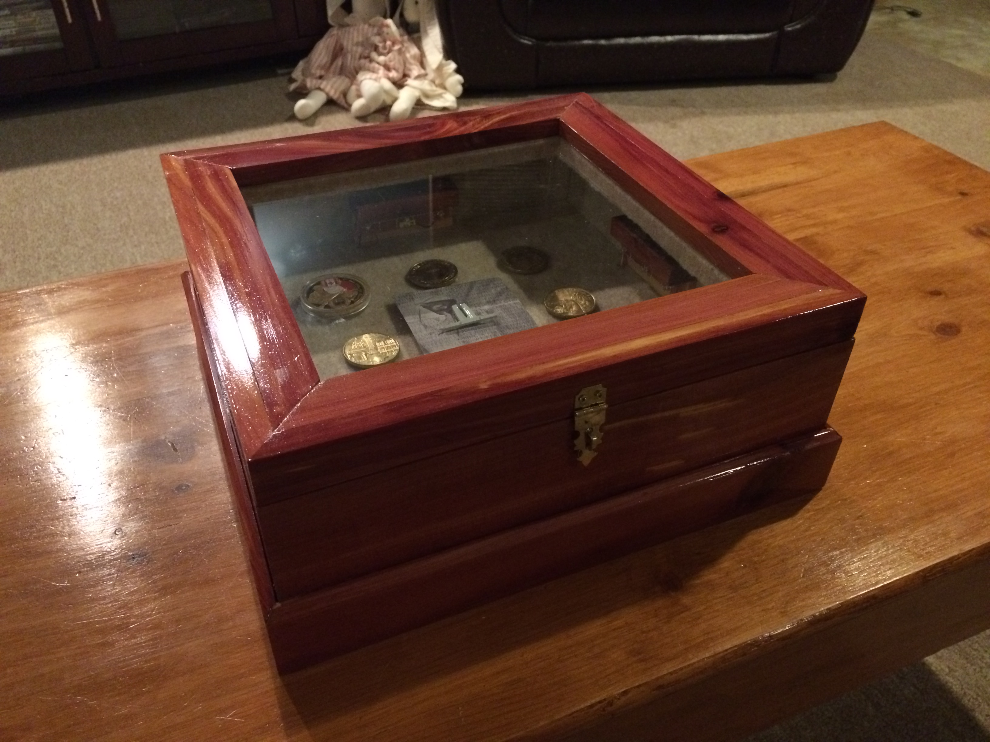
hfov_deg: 61.7
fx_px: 829
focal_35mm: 29
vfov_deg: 48.2
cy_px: 371
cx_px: 495
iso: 500
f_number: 2.2
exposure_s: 1/15
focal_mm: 4.15
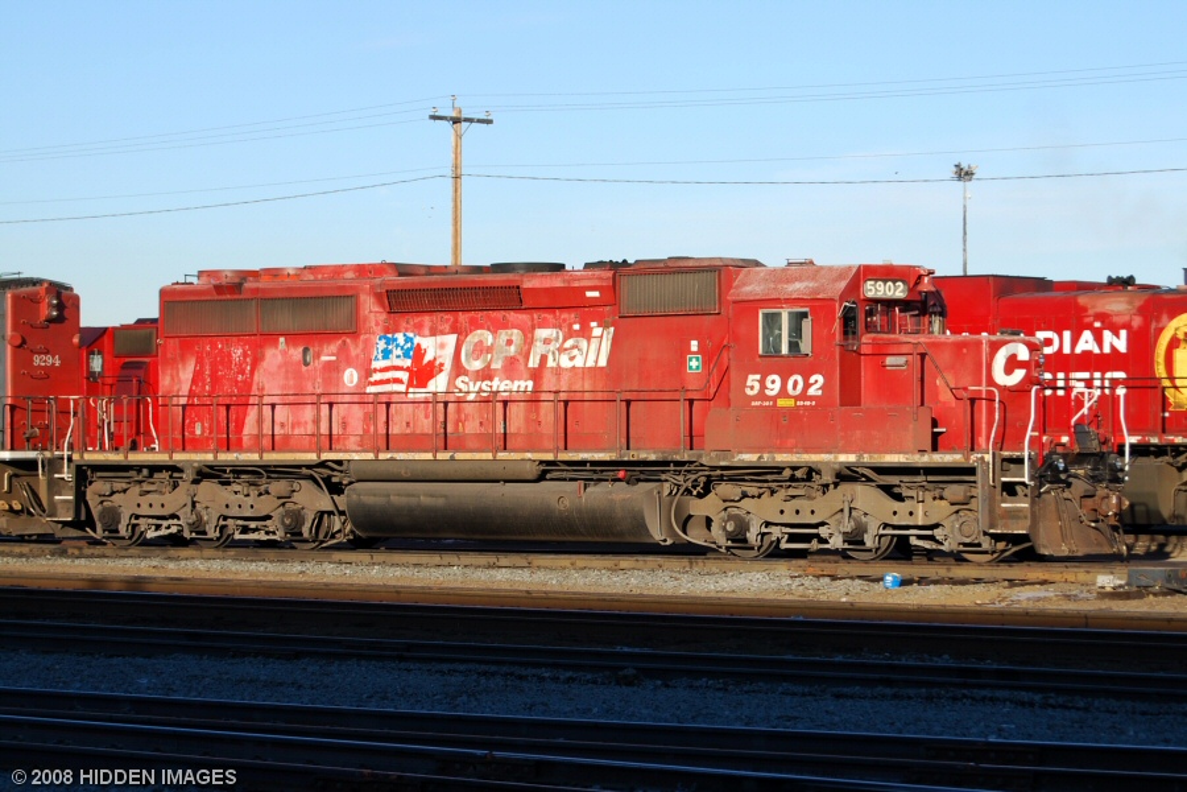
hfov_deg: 24.6
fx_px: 2720
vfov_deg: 16.6
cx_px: 594
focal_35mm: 82
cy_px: 396
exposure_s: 1/250
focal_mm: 55
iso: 100
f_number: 5.6
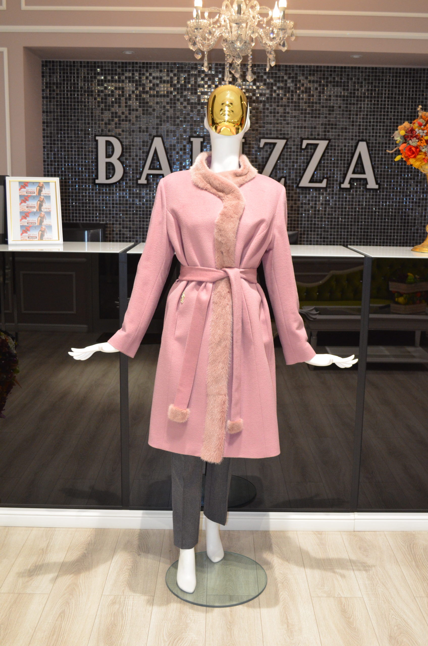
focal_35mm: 39
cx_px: 214
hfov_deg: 34.1
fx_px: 698
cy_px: 323
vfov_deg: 49.6
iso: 1100
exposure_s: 1/60
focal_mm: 26
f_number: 4.2
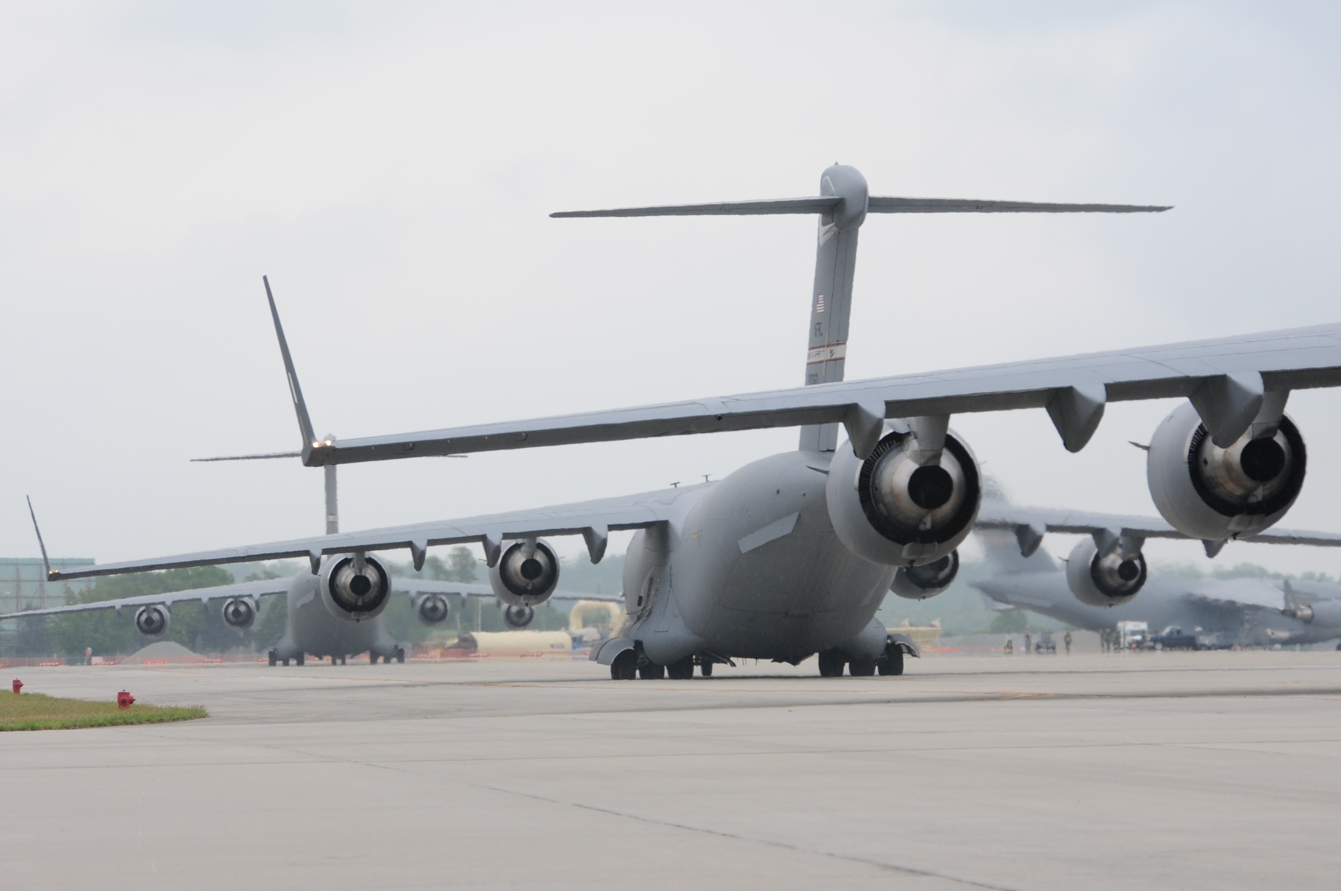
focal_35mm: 177
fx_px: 6585
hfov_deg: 11.6
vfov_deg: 7.7
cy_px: 428
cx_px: 775
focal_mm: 82
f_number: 8
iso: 200
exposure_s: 1/250
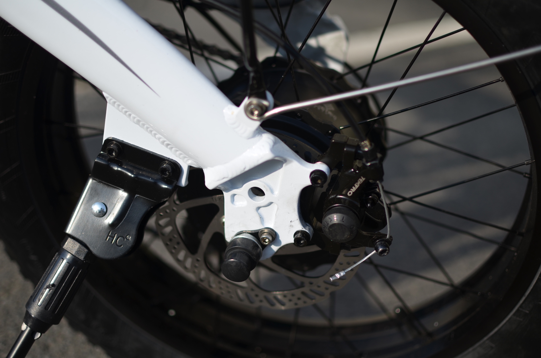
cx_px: 270
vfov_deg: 25.6
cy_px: 179
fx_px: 787
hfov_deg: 37.9
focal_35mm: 52
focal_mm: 35
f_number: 1.8
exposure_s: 1/3200
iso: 100
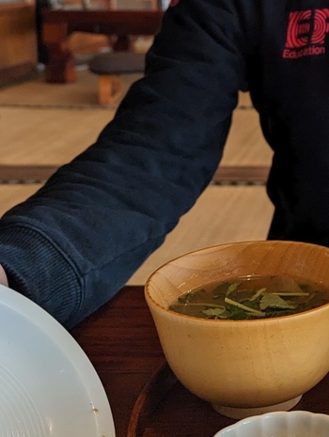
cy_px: 59
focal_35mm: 62
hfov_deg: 21.7
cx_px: 411
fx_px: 784
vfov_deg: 30.1
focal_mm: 6.81
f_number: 1.85
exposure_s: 1/70.6
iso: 96
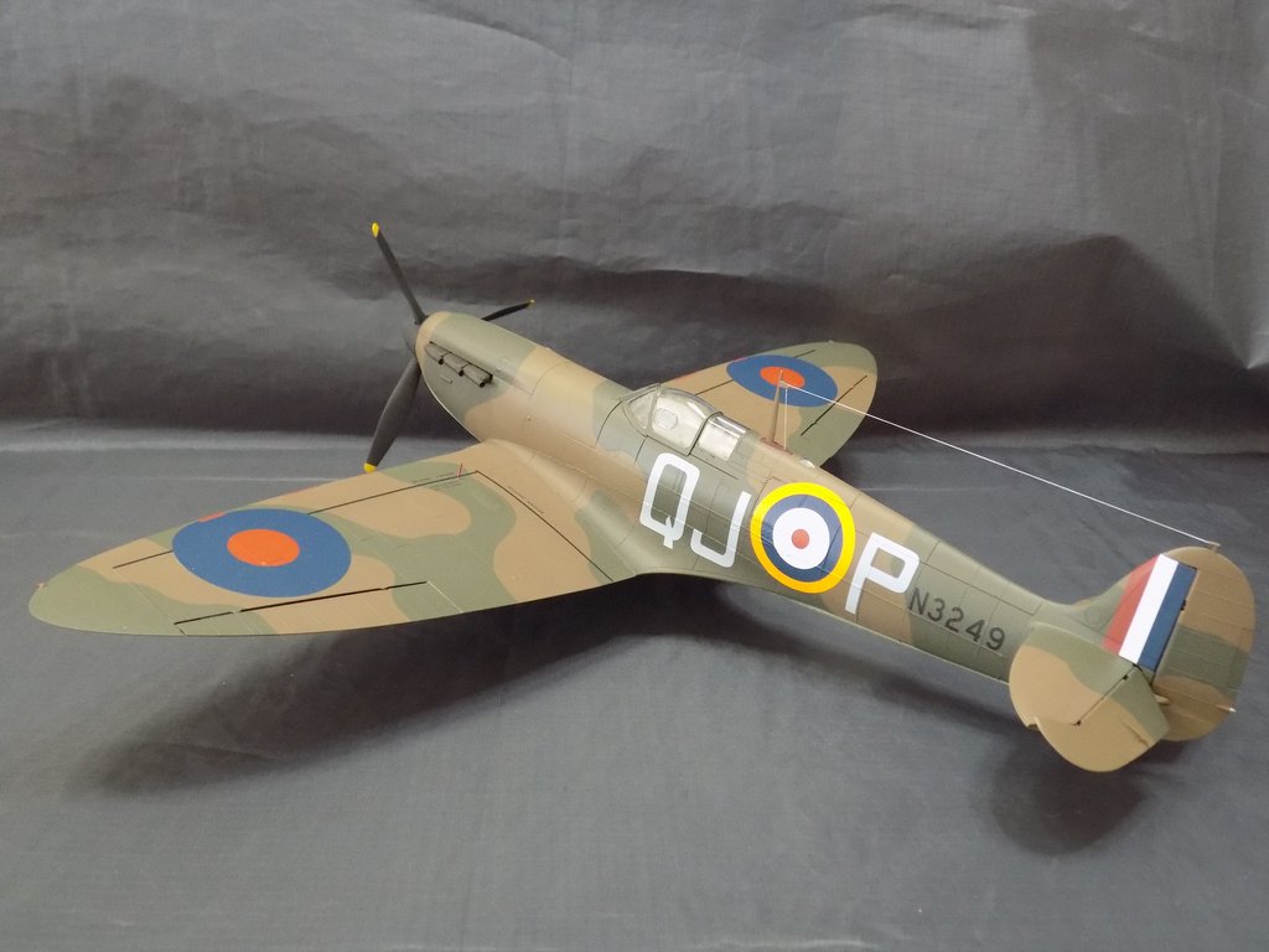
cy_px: 476
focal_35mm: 34
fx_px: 1246
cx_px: 634
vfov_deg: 41.8
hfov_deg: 54.0
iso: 400
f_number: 3.4
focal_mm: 6.1
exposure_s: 1/20
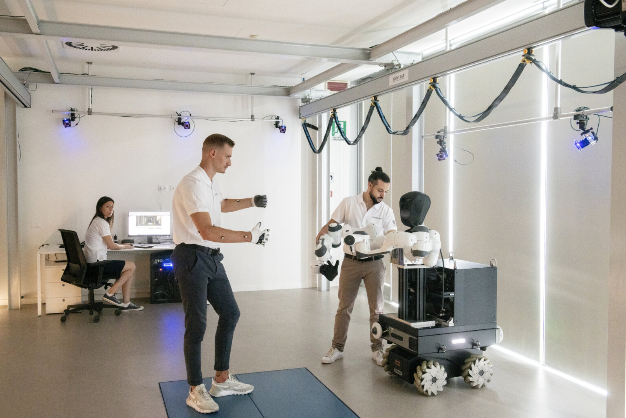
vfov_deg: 37.9
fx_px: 609
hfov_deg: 54.4
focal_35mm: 35
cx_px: 313
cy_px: 209
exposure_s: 1/25
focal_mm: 35
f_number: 7.1
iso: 2000
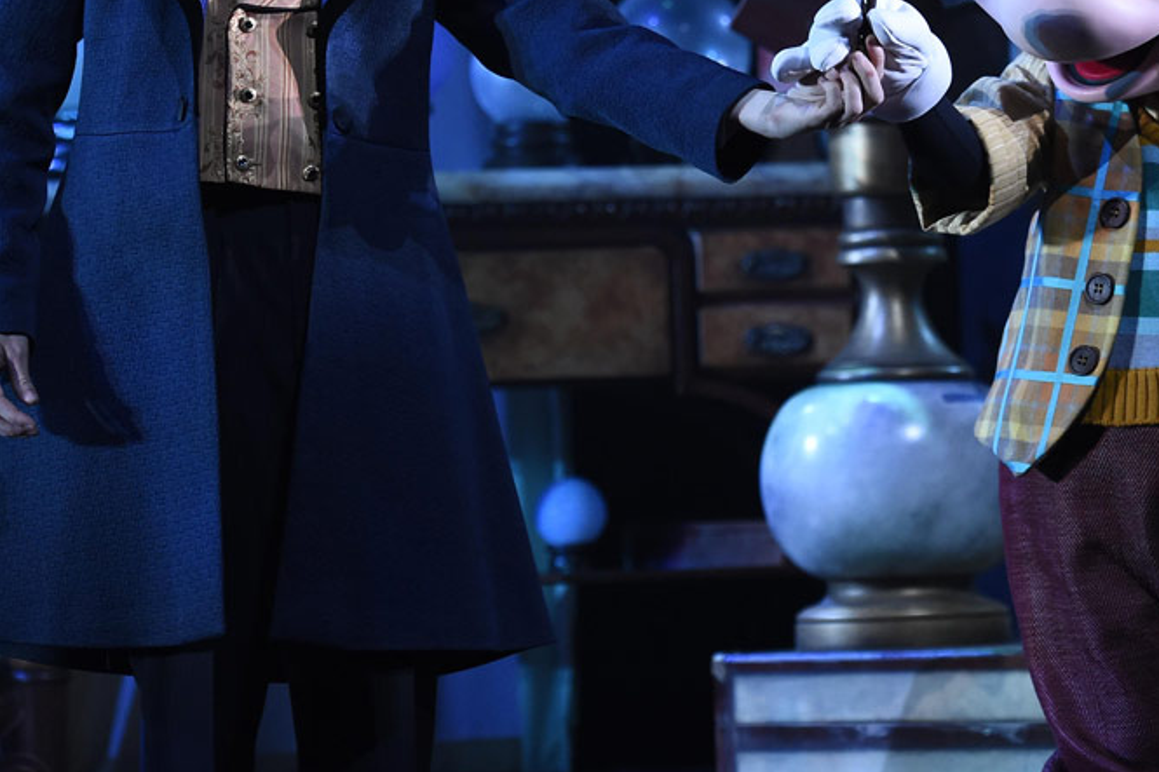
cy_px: 110
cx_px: 779
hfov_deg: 8.9
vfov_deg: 5.9
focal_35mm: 231
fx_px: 7435
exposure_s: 1/160
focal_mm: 120
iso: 3200
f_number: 4
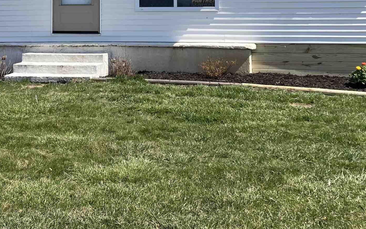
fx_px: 648
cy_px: -22
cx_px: 131
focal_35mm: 65
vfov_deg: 19.2
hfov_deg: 31.3
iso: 20
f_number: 1.8
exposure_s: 1/1869
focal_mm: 3.99
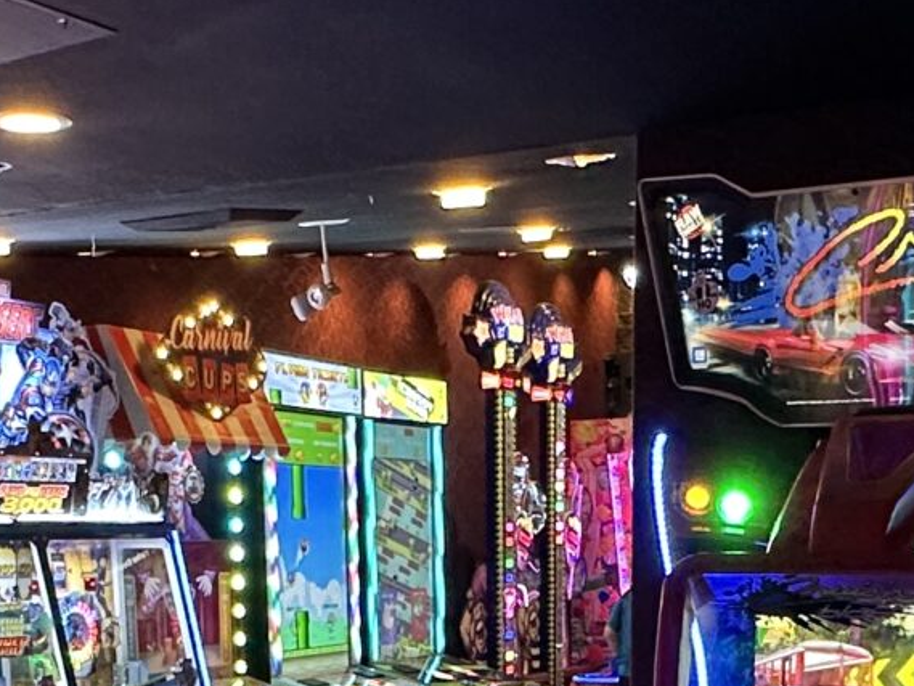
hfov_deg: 30.7
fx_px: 1664
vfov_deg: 21.2
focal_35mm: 63
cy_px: 890
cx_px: 432
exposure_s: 1/61
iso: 250
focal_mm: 2.22
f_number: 2.2
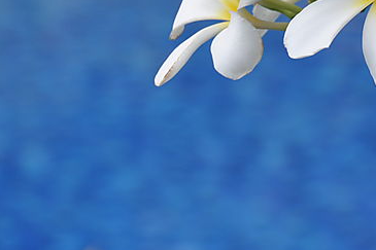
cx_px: 361
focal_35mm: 414
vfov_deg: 3.3
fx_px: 4325
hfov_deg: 5.0
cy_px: -61
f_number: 8
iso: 200
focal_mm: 105
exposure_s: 1/250
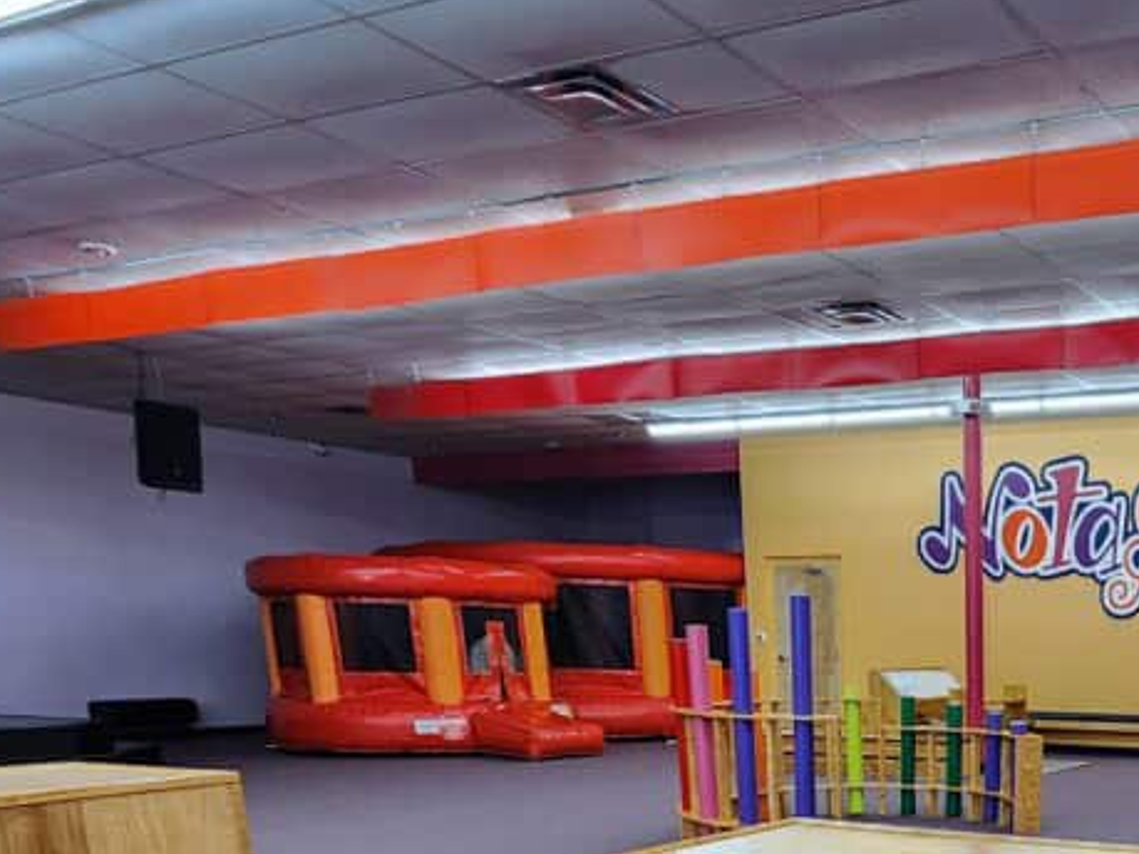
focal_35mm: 34
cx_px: 1099
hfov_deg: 46.5
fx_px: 1118
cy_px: 938
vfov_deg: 35.7
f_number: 2.2
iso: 320
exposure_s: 1/60
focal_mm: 2.2
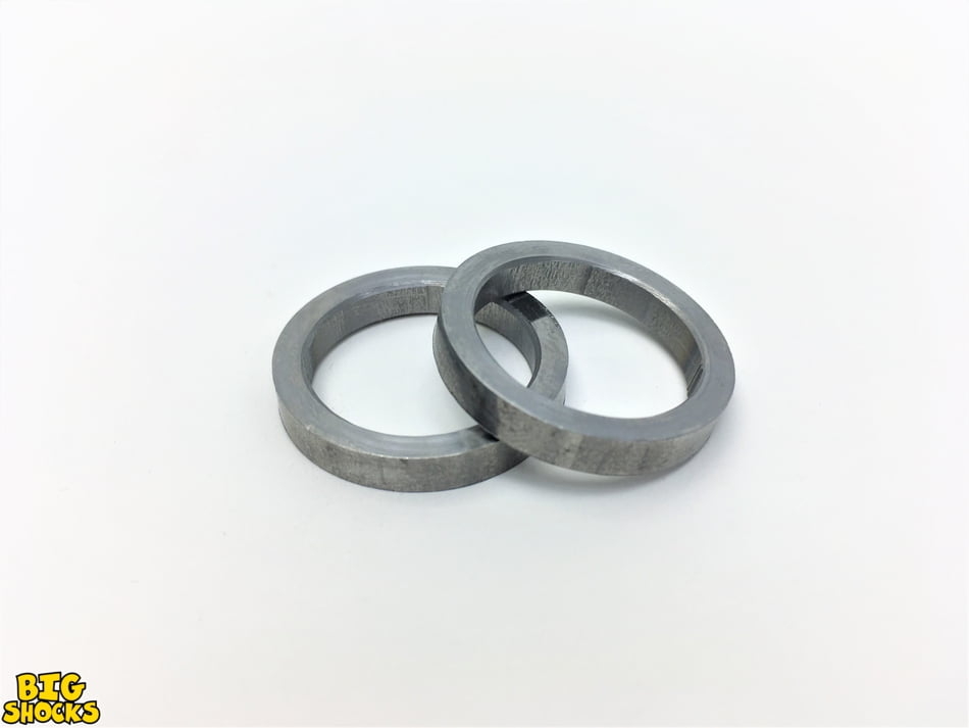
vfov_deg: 48.2
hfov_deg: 61.6
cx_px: 484
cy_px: 364
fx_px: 812
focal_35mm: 29
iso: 25
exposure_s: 1/120
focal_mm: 4.15
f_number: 2.2
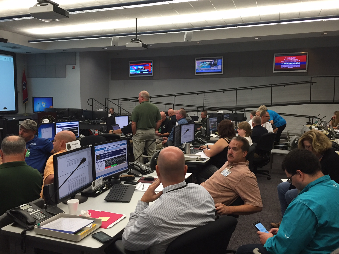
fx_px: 294
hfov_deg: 60.0
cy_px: 124
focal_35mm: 30
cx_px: 172
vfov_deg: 46.8
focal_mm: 4.15
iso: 50
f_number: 2.2
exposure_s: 1/30
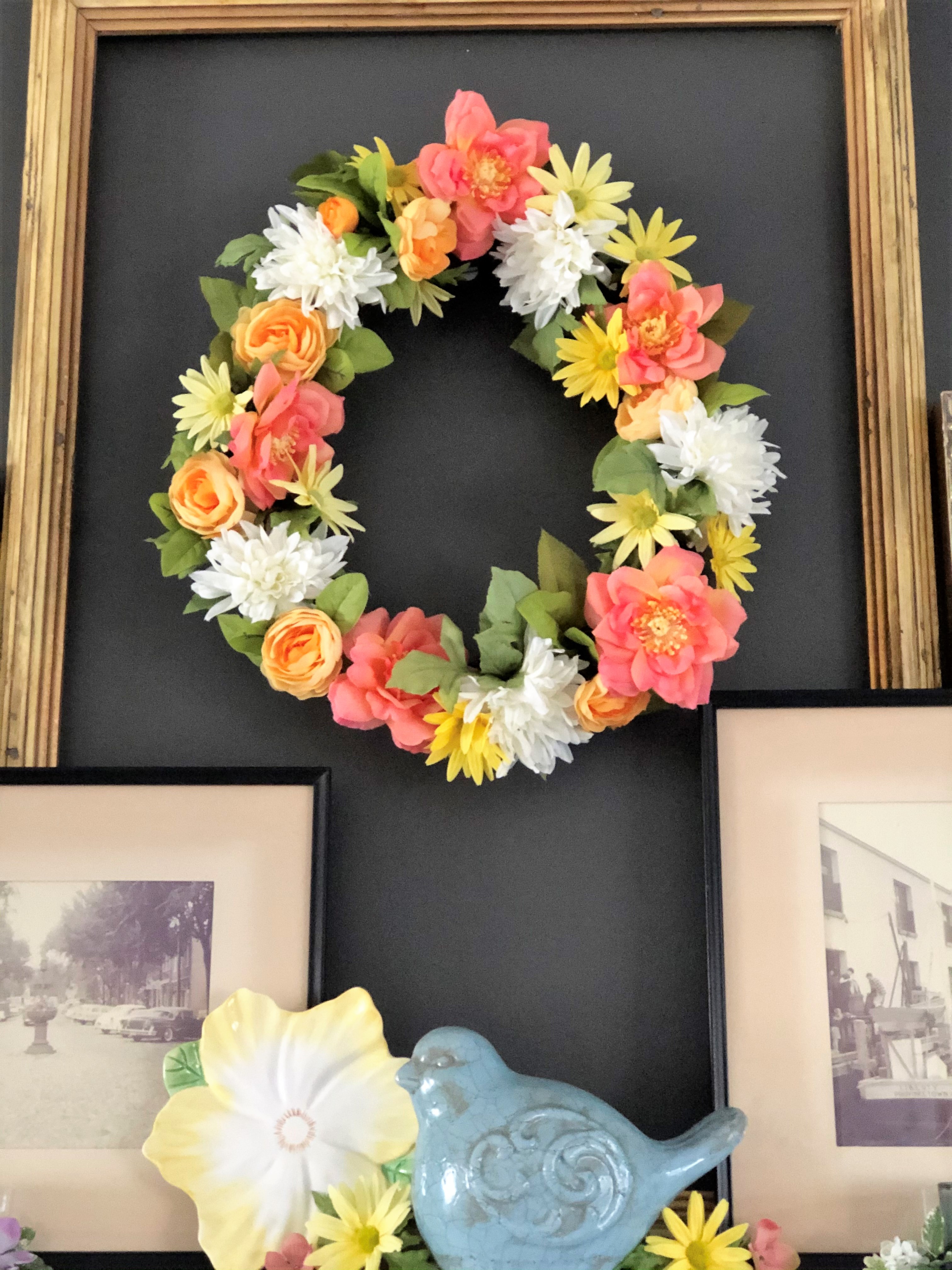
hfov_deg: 25.7
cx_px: 476
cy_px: 635
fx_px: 2090
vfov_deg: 33.8
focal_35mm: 57
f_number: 2.8
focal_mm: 6.6
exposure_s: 1/30
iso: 1000
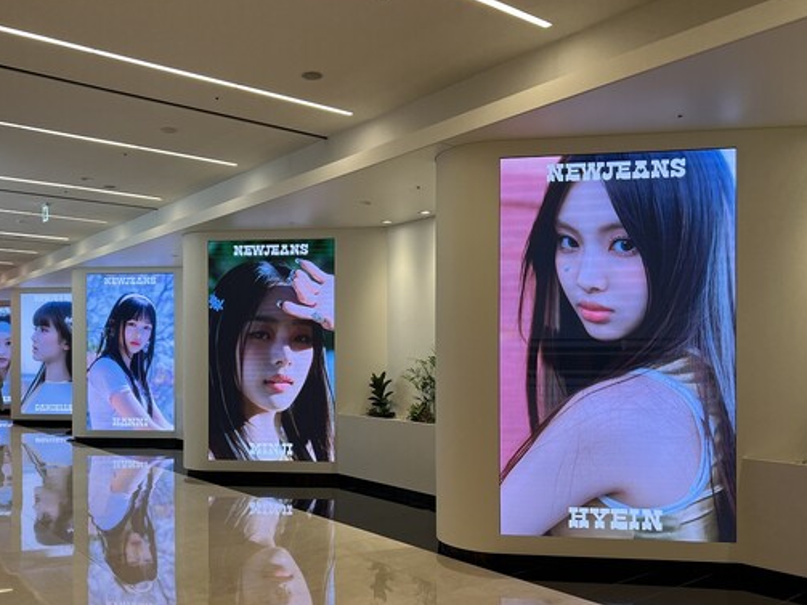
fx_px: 723
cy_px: 351
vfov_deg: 45.3
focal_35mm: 31
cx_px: 347
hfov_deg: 58.1
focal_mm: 5.7
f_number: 1.5
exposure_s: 1/120
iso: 64
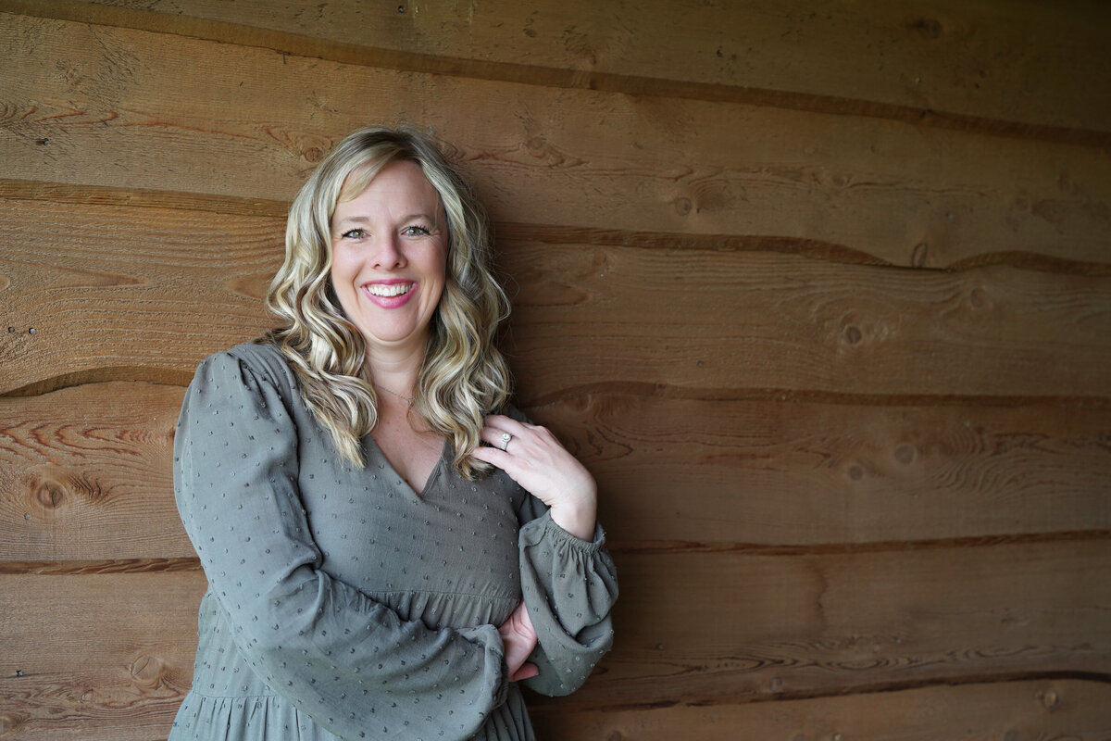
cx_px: 556
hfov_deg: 39.6
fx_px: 1543
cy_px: 370
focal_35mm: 50
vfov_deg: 27.0
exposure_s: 1/160
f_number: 3.2
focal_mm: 50
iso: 400
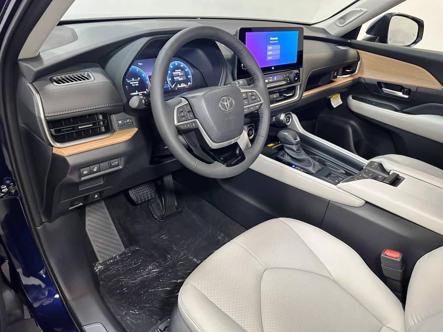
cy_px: 166
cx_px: 222
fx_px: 307
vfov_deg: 56.8
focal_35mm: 24
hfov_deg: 71.6
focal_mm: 6.86
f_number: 1.78
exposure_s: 1/40
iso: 640
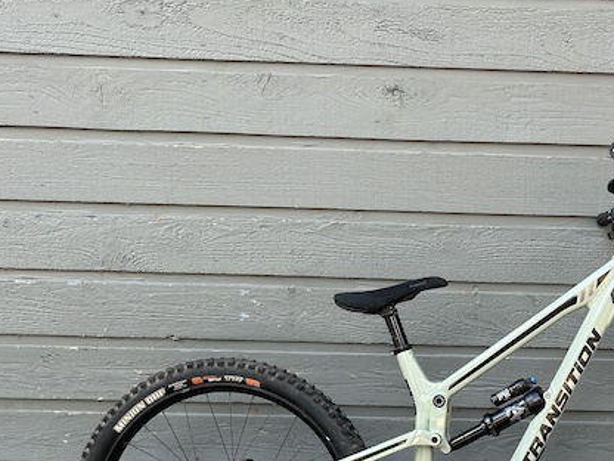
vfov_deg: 28.2
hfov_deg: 36.7
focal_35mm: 50
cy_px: 399
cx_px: 502
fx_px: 887
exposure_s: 1/131
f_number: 1.5
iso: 32
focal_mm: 5.7
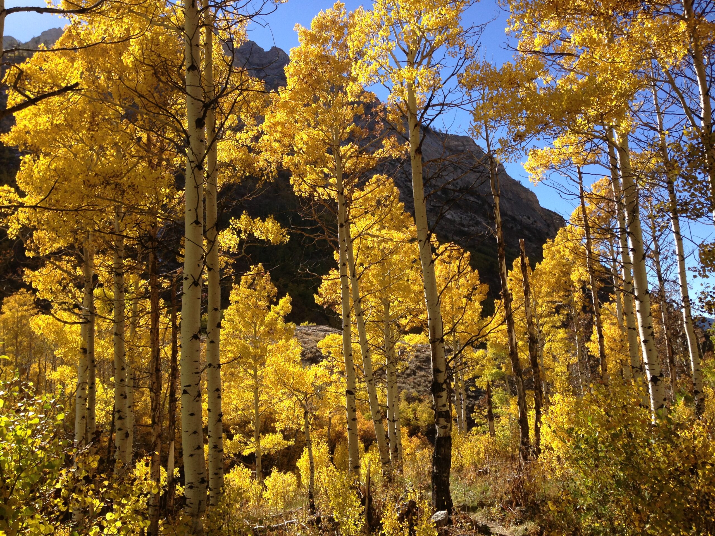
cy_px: 268
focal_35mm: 33
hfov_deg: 55.4
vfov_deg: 42.9
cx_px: 358
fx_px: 682
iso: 50
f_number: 2.4
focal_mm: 4.13
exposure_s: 1/834
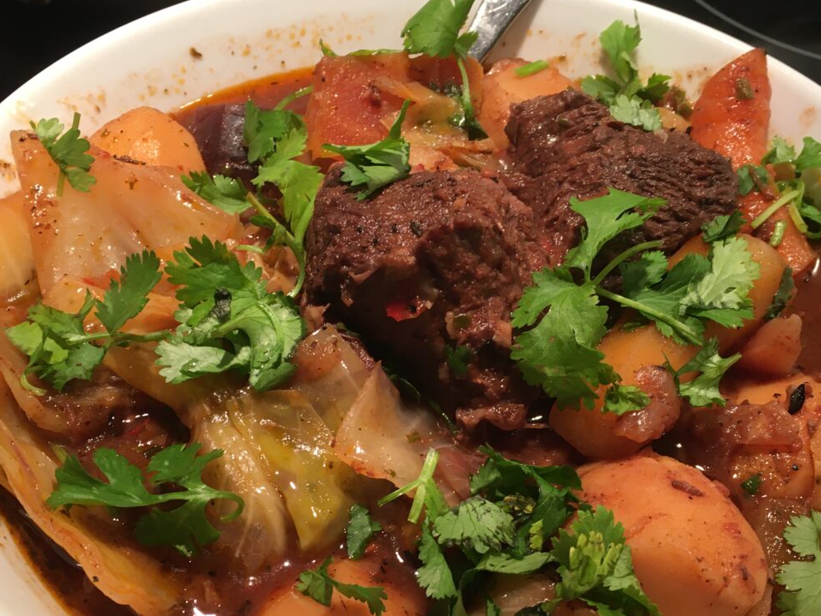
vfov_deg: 31.9
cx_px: 427
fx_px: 1067
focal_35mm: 45
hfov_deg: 42.1
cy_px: 415
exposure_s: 1/30
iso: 50
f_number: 2.2
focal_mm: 4.15
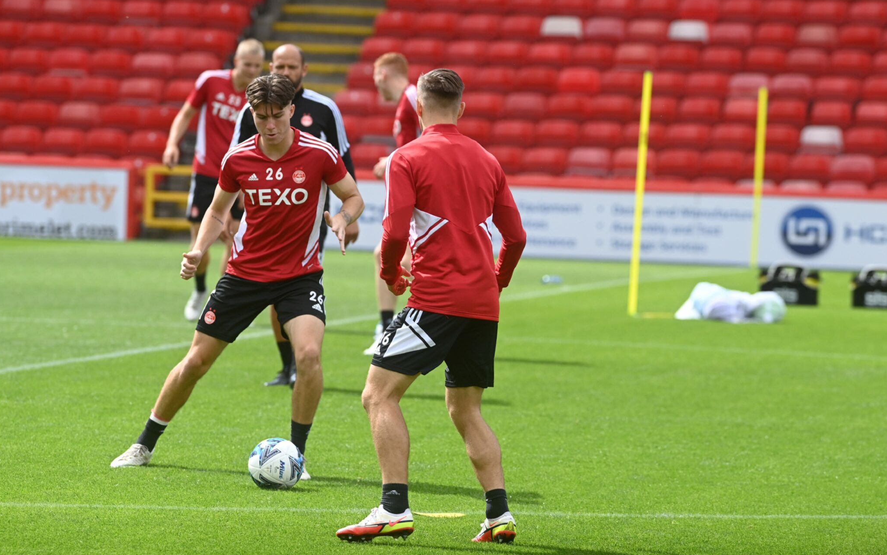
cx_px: 444
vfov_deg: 4.3
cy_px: 259
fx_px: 7421
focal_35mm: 307
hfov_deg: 6.8
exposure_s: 1/1600
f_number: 5.6
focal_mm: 300
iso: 640
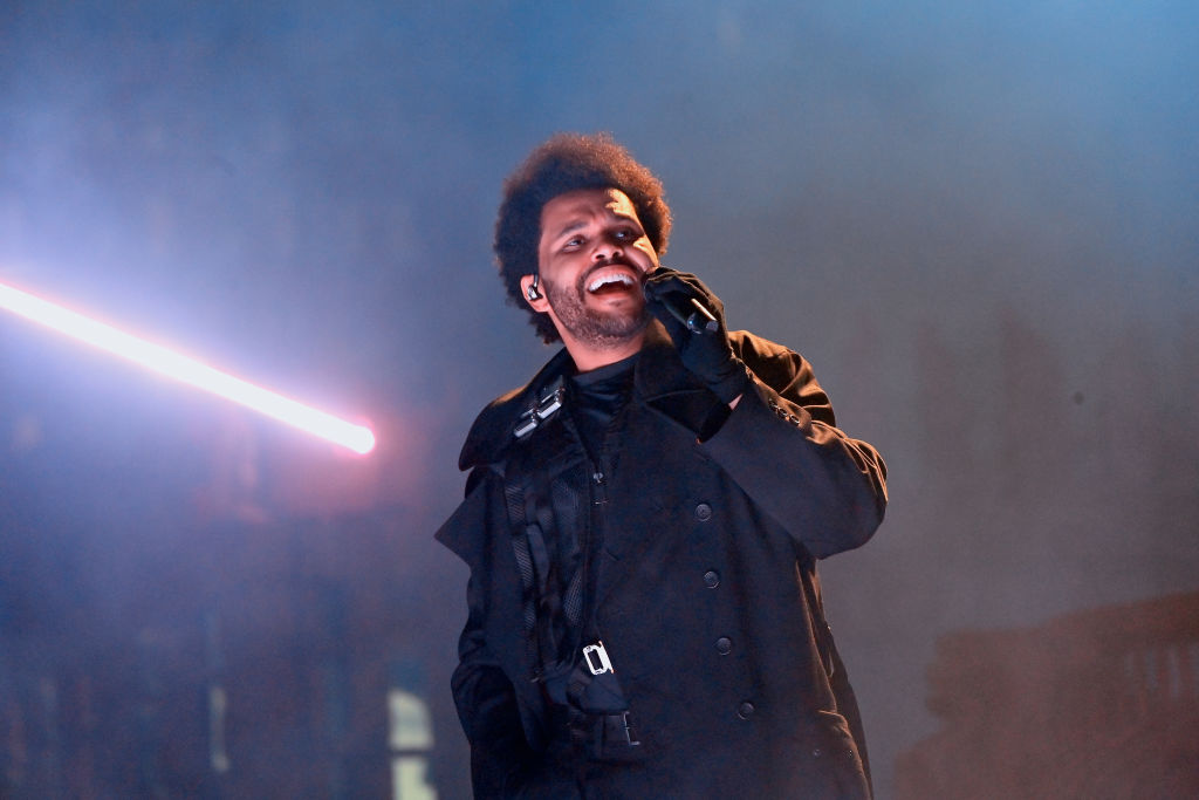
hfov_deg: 5.2
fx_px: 13323
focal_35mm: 400
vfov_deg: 3.4
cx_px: 600
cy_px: 400
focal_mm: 400
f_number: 5.6
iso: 4000
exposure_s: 1/320
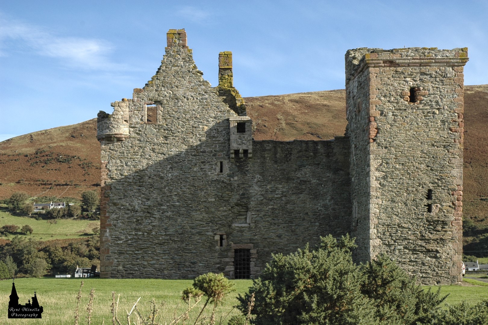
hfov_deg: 35.1
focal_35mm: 57
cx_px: 244
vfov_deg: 23.8
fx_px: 773
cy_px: 162
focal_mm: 38
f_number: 8
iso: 200
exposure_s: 1/250
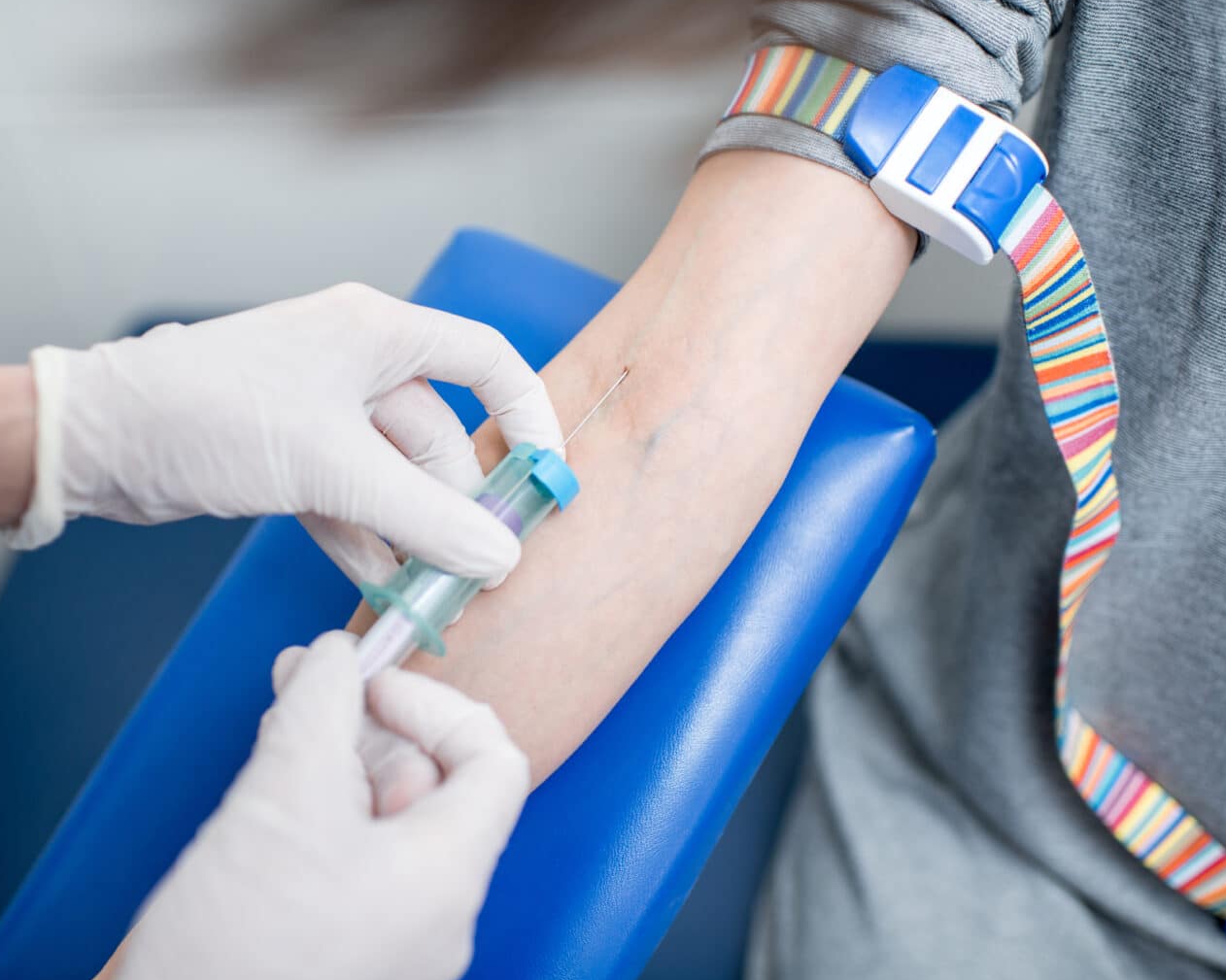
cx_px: 536
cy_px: 486
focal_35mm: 40
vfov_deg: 37.3
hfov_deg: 45.7
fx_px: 1451
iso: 250
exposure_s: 1/160
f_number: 2.2
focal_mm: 35
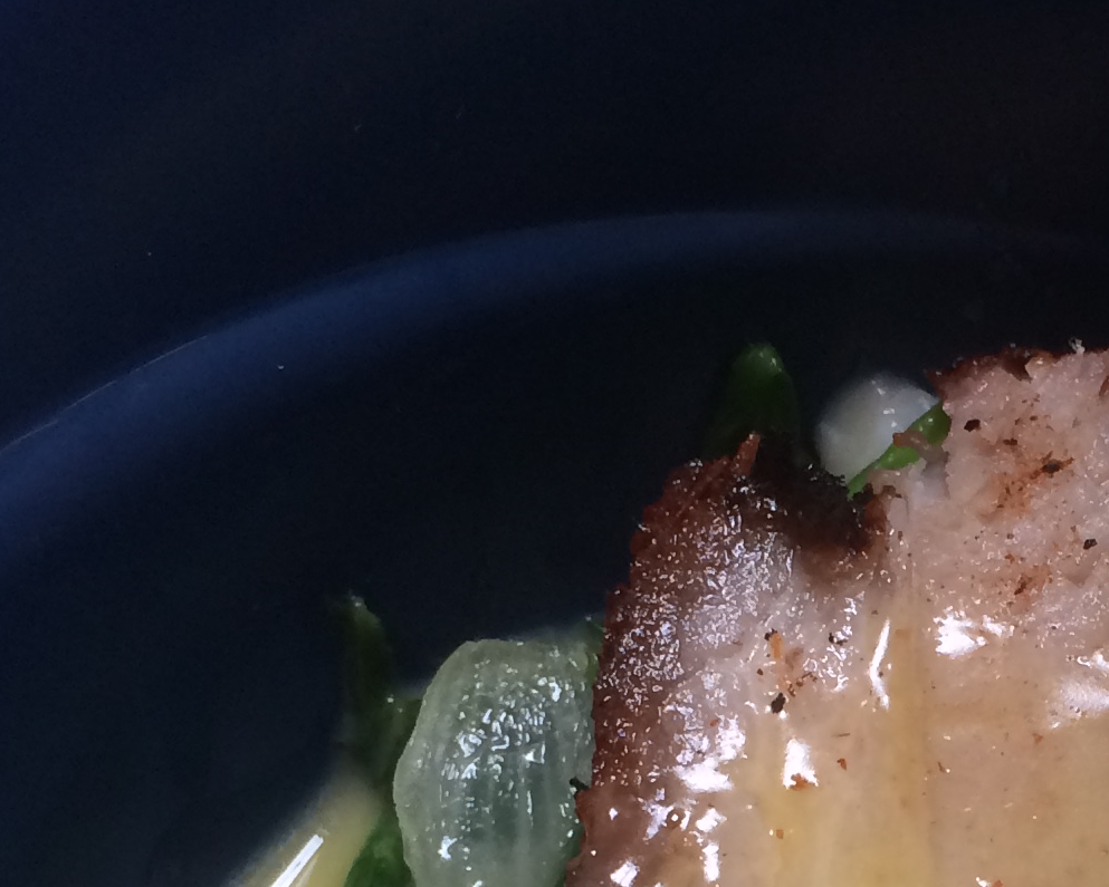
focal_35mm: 93
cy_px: 1021
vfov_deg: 16.0
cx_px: 1168
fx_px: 3053
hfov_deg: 19.8
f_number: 2.2
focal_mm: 4.15
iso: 80
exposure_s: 1/30
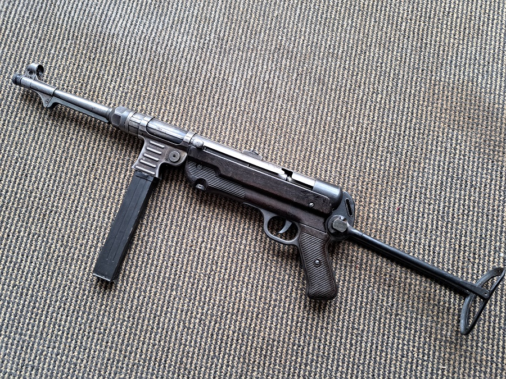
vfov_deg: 56.8
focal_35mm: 24
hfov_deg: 71.6
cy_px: 190
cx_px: 253
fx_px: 351
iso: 250
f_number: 1.8
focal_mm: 5.23
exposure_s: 1/50
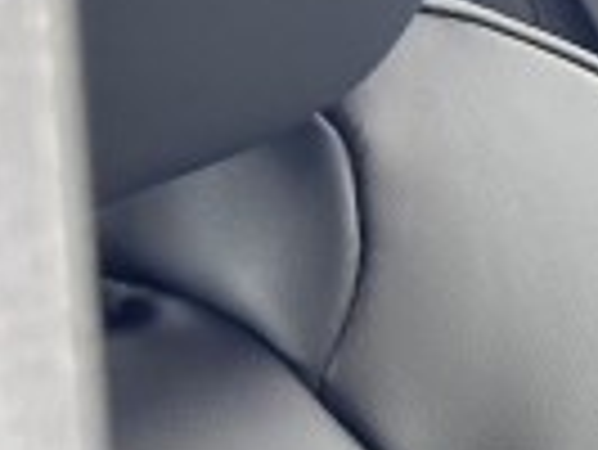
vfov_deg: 4.0
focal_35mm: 369
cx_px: 1673
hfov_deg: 5.1
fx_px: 6380
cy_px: 940
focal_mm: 6.86
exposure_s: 1/85
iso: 80
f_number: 1.78
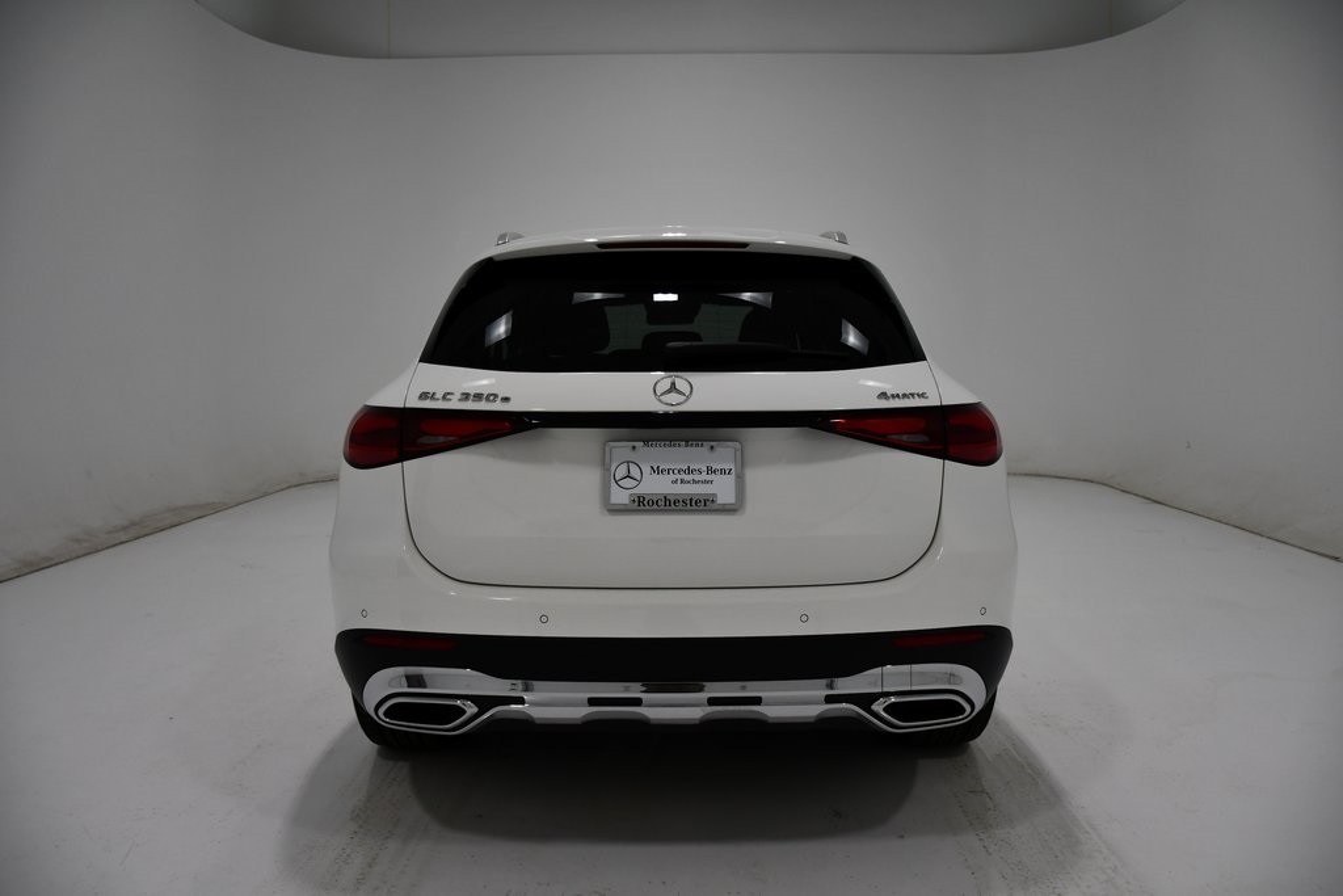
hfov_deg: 67.4
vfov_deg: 47.9
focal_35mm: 27
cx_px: 672
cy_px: 448
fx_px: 1007
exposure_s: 1/250
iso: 400
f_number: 4
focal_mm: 18
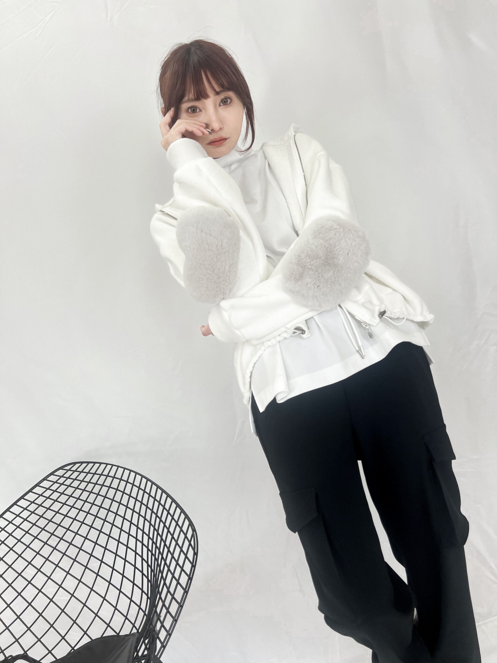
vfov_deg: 67.3
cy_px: 332
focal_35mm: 26
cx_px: 248
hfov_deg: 53.1
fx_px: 498
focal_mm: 5.7
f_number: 1.5
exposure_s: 1/120
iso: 50
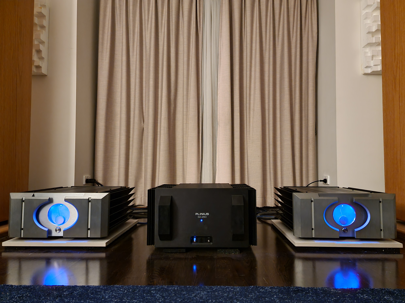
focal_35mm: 24
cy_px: 152
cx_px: 202
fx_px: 281
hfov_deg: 71.6
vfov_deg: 56.8
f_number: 1.8
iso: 1600
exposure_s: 1/12
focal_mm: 6.7
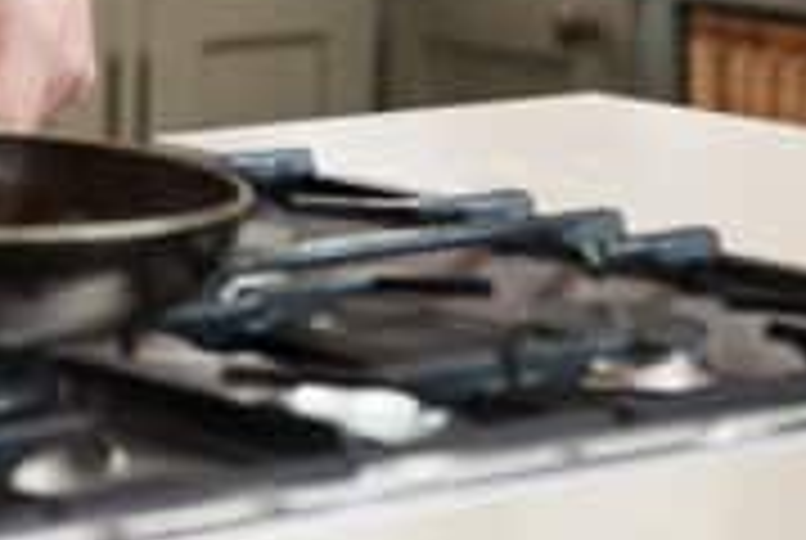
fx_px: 4485
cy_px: -547
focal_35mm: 200
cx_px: -374
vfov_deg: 6.7
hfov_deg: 10.0
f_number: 1.6
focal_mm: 35
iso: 160
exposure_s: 1/250
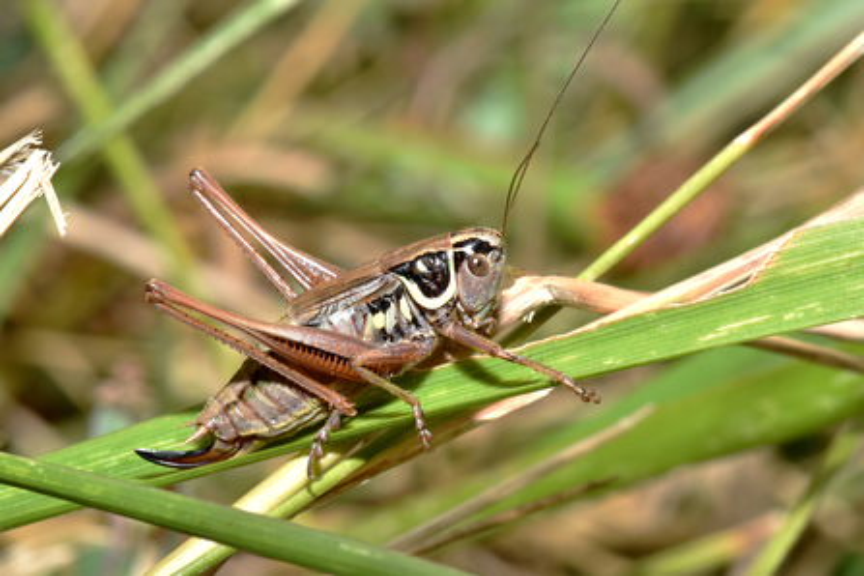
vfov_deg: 10.8
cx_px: 432
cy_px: 288
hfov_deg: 16.1
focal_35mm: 128
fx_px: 3060
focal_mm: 85
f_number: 25
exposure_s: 1/60
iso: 400
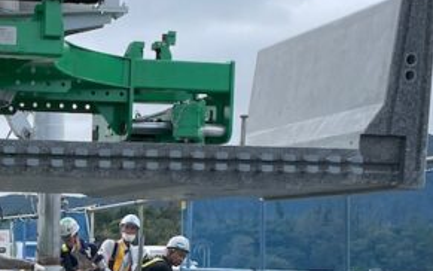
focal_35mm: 97
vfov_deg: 13.0
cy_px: 362
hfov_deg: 20.5
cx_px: -36
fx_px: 1145
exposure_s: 1/1416
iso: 32
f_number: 1.6
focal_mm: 4.2
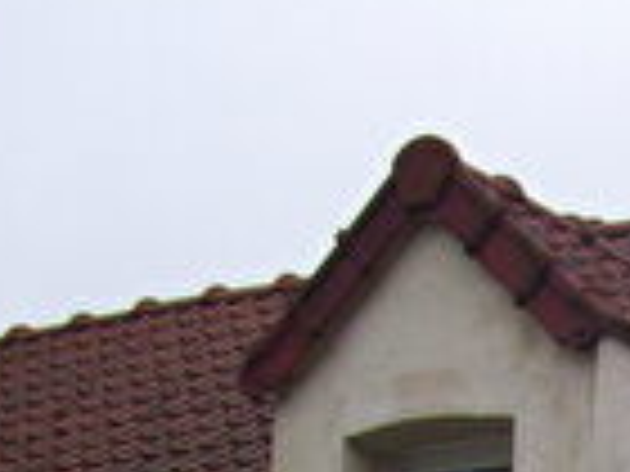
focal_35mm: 160
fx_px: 2912
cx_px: 1076
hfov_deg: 11.6
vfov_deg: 8.7
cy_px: 1009
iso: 80
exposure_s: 1/200
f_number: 5.6
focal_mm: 5.7
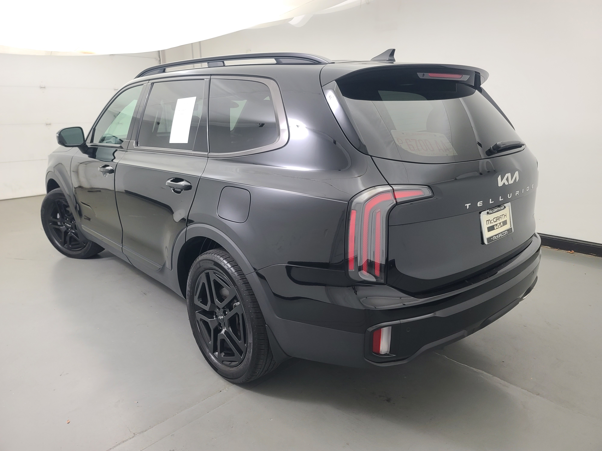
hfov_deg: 69.4
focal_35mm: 25
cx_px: 301
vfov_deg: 54.9
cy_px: 226
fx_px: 435
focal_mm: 7
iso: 320
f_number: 1.8
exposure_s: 1/40
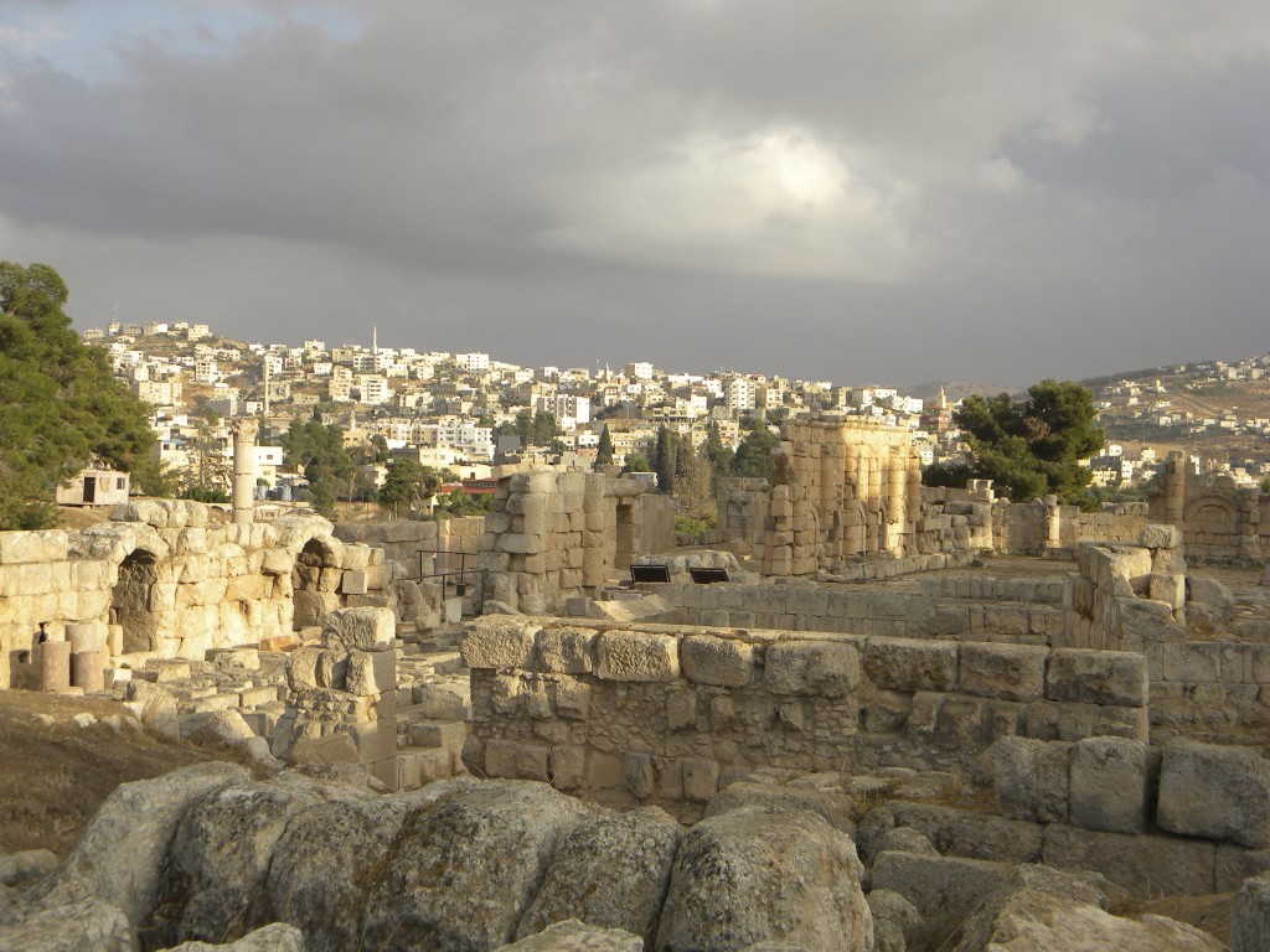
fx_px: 1724
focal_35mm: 47
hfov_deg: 40.4
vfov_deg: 30.9
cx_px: 635
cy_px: 476
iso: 80
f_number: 3.9
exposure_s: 1/470
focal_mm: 8.6
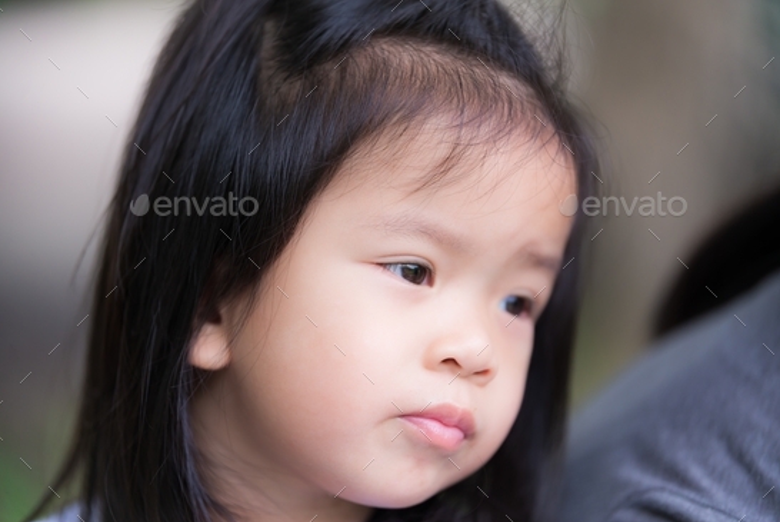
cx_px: 404
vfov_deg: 12.7
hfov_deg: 18.9
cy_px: 273
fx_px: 2342
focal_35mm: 108
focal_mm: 100
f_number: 1.8
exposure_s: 1/250
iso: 140
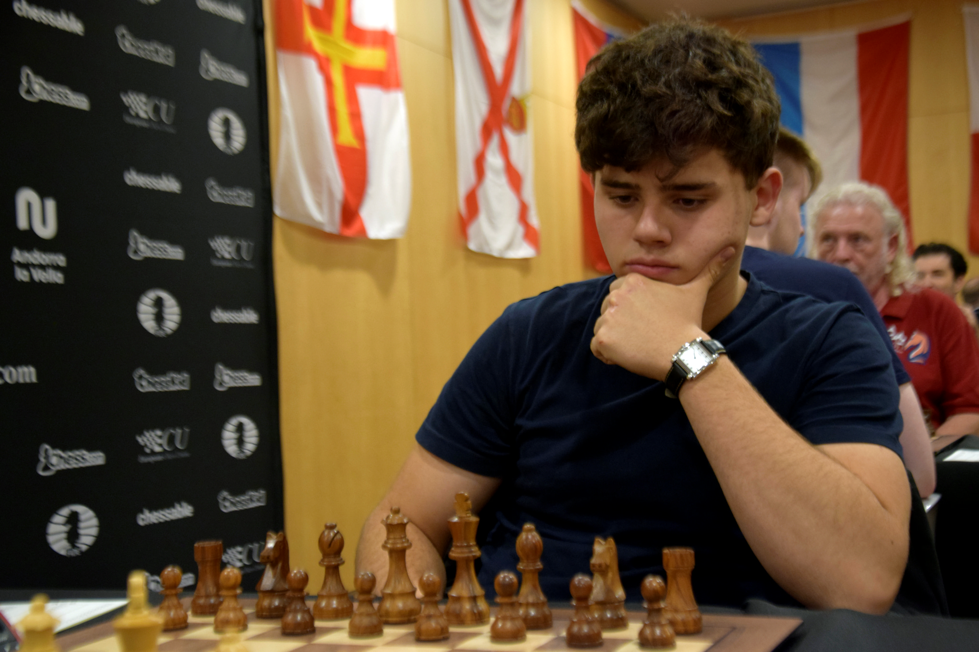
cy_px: 326
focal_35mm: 52
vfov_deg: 25.7
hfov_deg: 37.9
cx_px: 490
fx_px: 1427
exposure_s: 1/60
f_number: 4.5
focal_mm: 35
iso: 1100
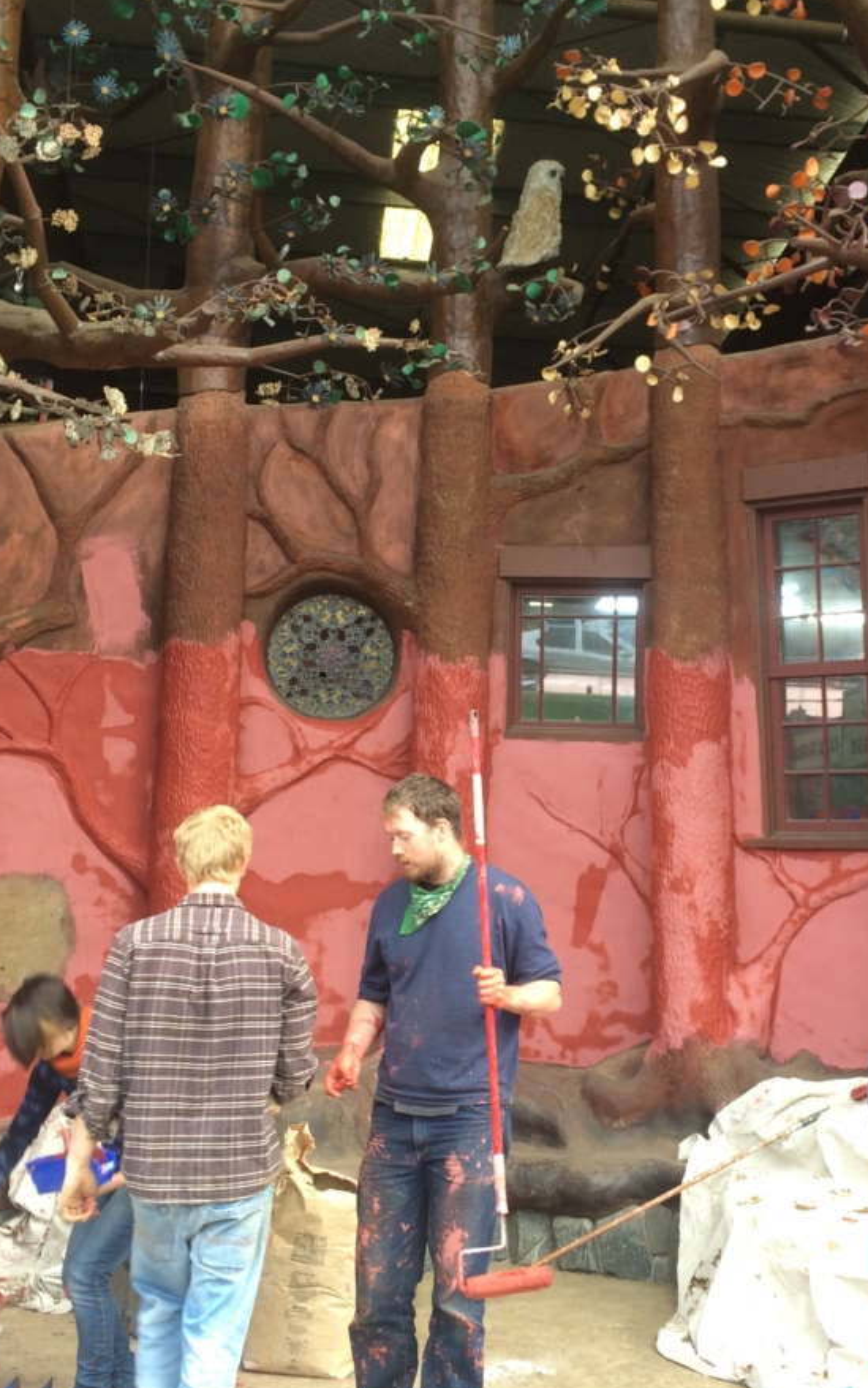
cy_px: 694
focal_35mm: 42
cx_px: 569
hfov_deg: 30.4
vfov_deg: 47.2
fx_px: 1589
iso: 40
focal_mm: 4.15
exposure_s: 1/60
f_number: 2.2
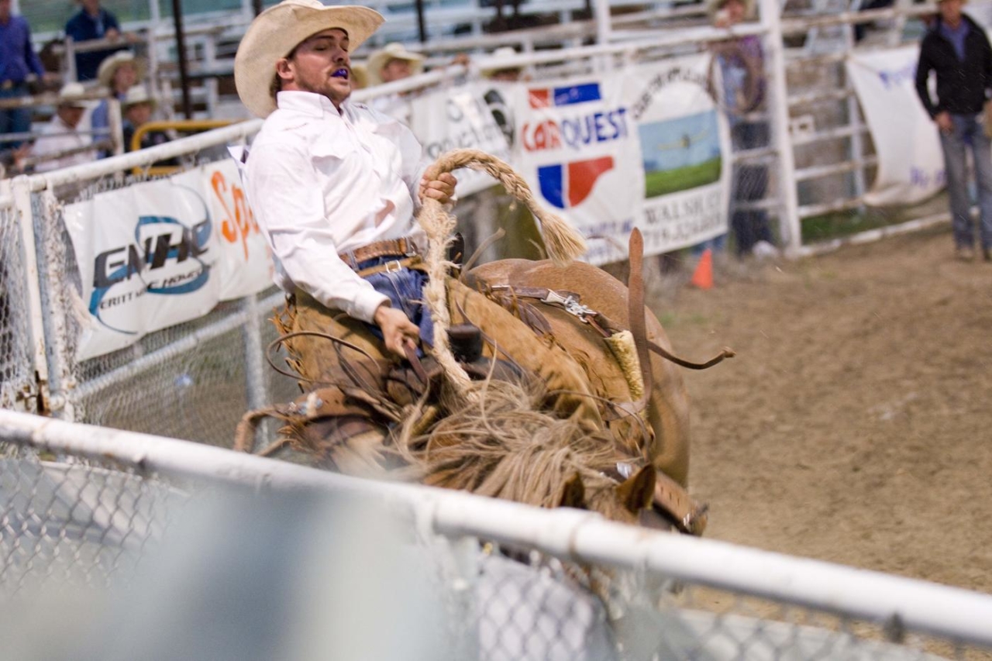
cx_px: 496
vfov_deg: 10.2
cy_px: 330
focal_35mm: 135
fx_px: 3719
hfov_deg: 15.2
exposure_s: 1/320
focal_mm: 90
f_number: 2.8
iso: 1600
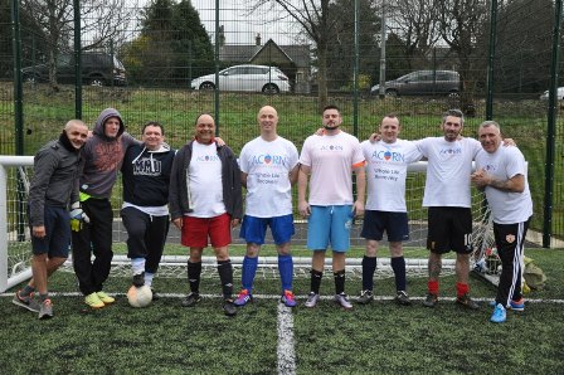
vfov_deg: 34.2
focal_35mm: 39
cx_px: 282
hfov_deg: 49.6
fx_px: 611
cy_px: 188
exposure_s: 1/640
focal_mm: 26
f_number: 4
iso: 800
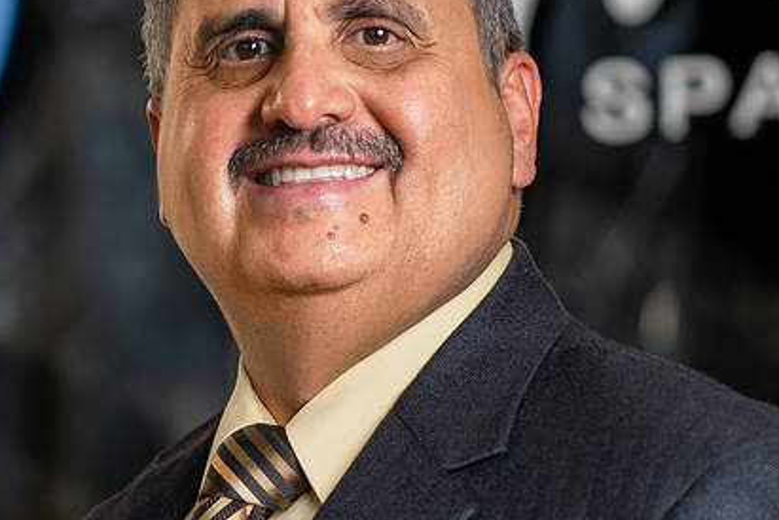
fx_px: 4544
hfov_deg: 9.7
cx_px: 56
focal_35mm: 210
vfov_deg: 6.5
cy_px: 192
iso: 50
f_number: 2.8
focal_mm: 83
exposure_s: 1/200
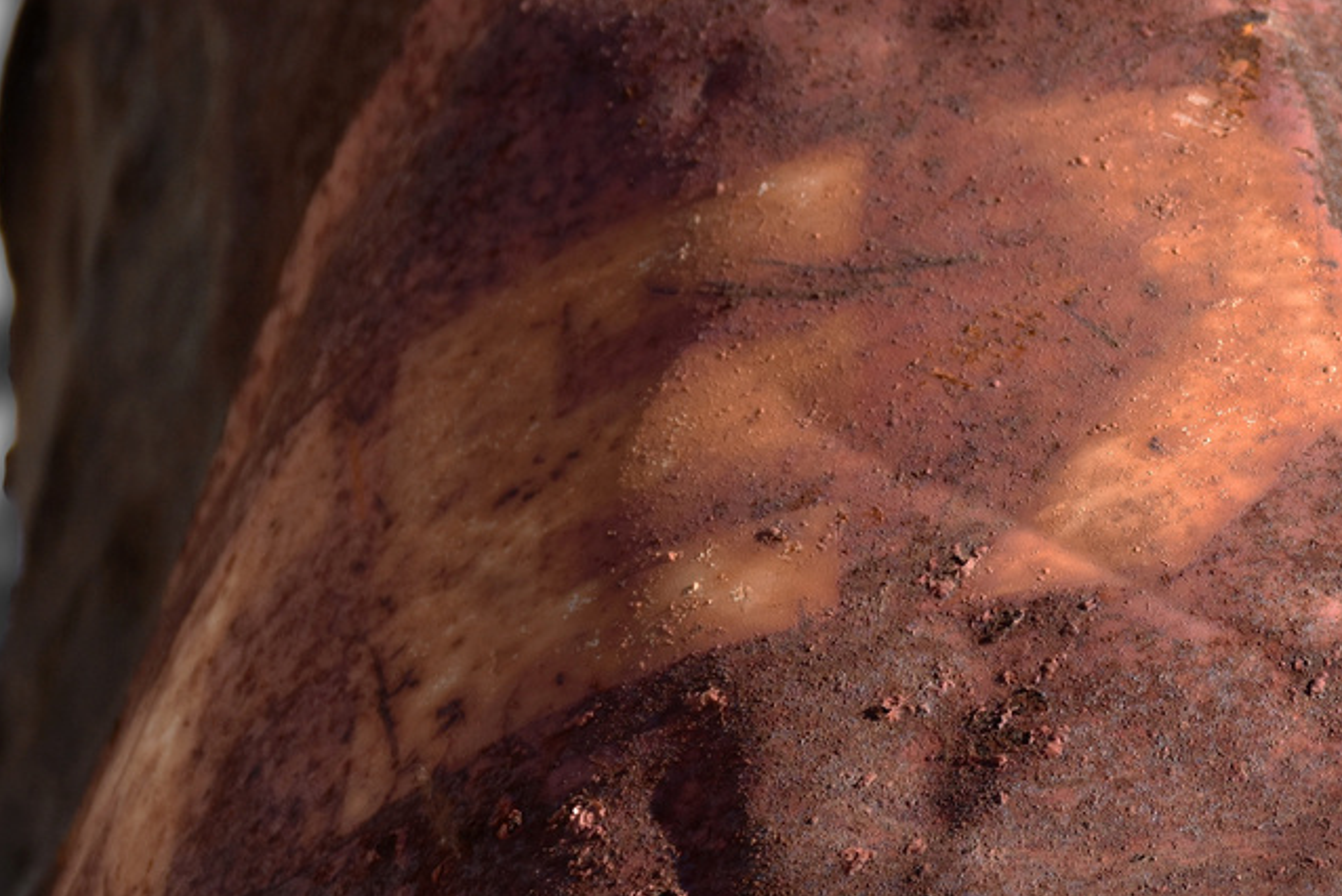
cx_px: 1496
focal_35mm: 236
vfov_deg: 5.8
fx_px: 8801
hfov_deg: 8.6
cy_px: 292
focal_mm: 62
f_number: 8
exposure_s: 1/500
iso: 250
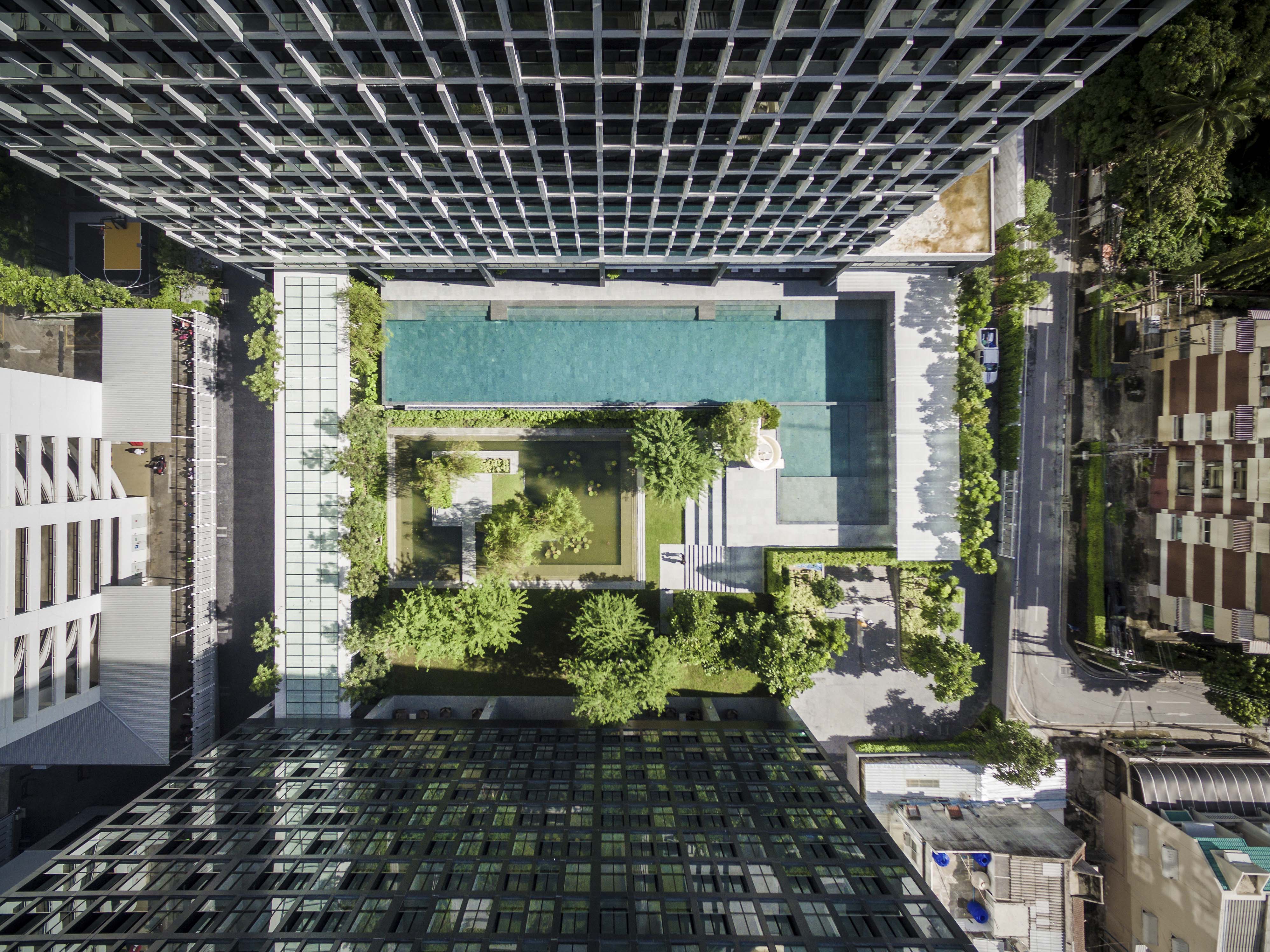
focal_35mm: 20
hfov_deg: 81.8
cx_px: 635
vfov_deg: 65.9
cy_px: 476
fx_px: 734
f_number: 2.8
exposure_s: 1/800
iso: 100
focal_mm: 3.61
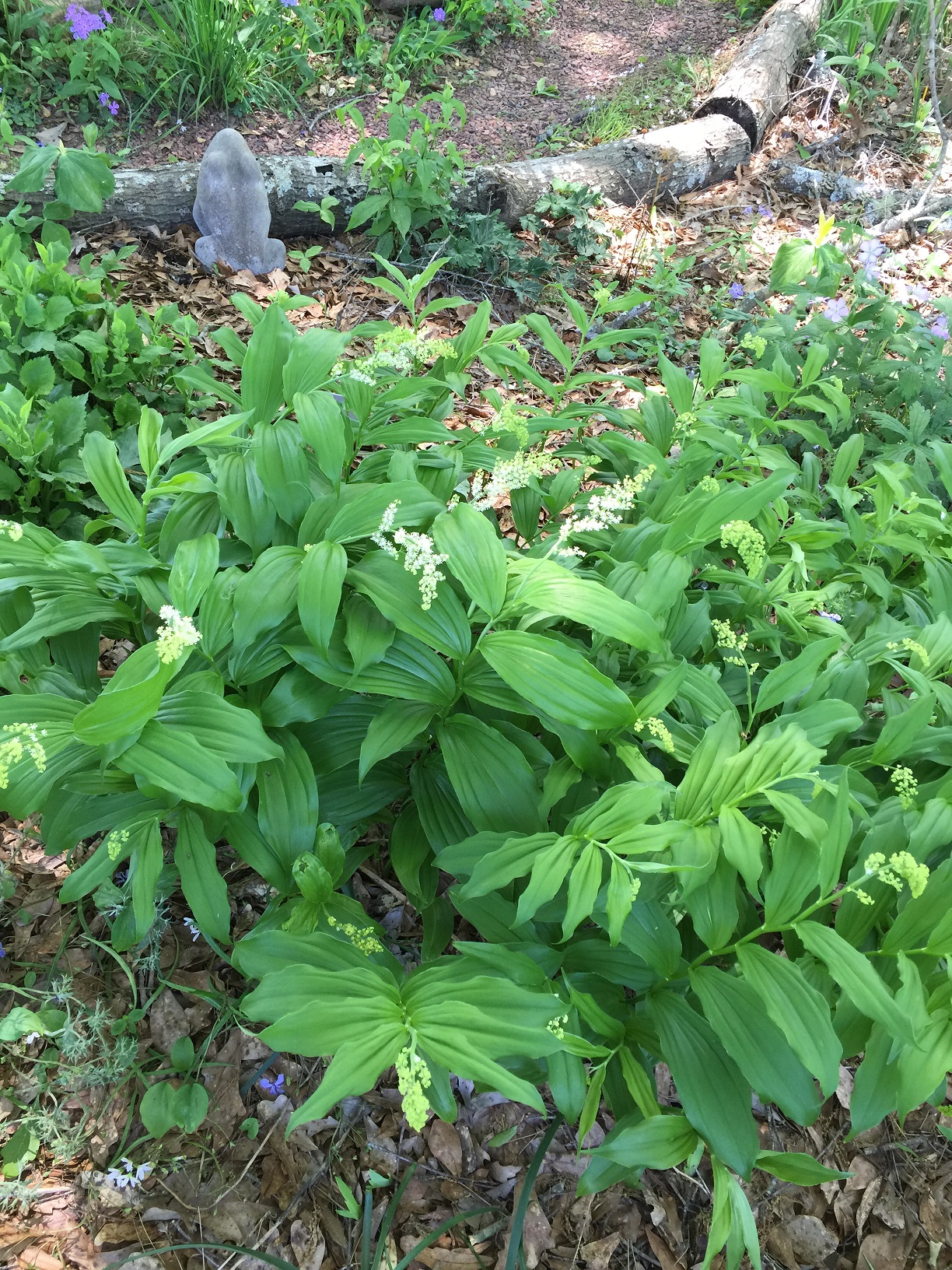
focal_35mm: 29
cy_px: 635
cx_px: 476
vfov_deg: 61.7
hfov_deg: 48.2
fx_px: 1063
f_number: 2.2
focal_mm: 4.15
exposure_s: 1/40
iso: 32
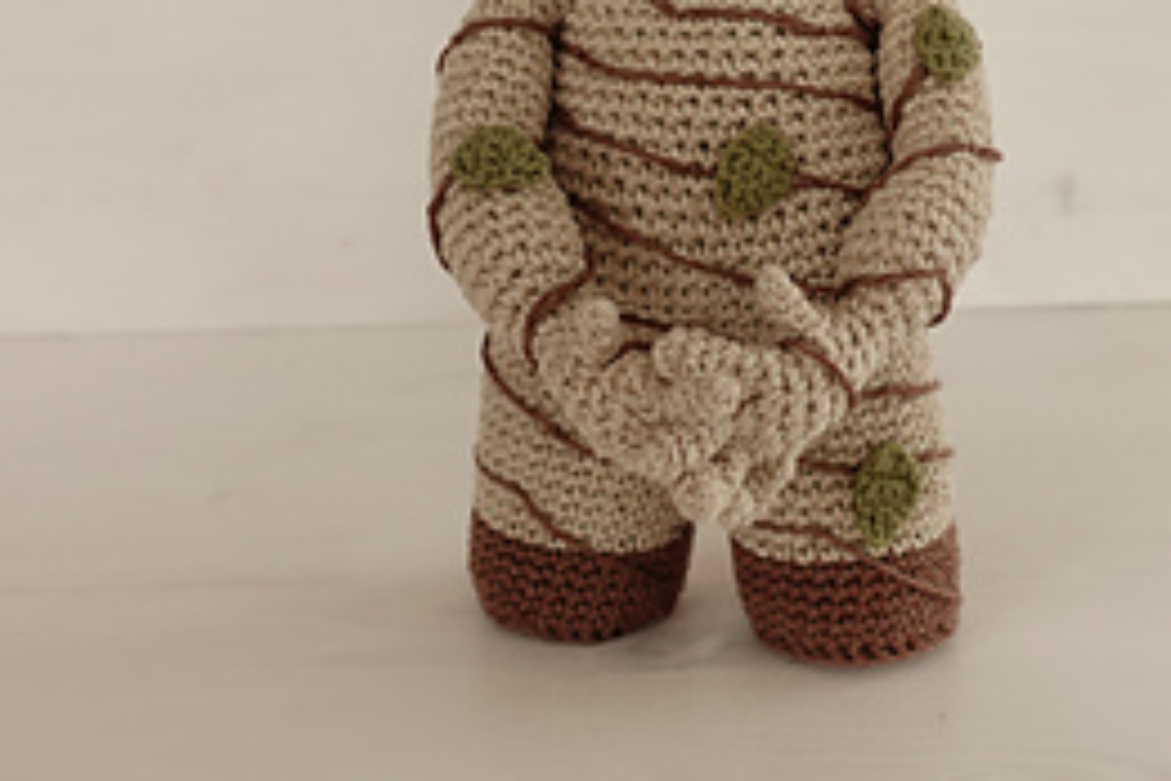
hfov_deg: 42.6
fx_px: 1496
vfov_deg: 28.4
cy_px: 112
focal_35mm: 46
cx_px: 689
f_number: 2.5
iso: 125
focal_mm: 9.4
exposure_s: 1/30
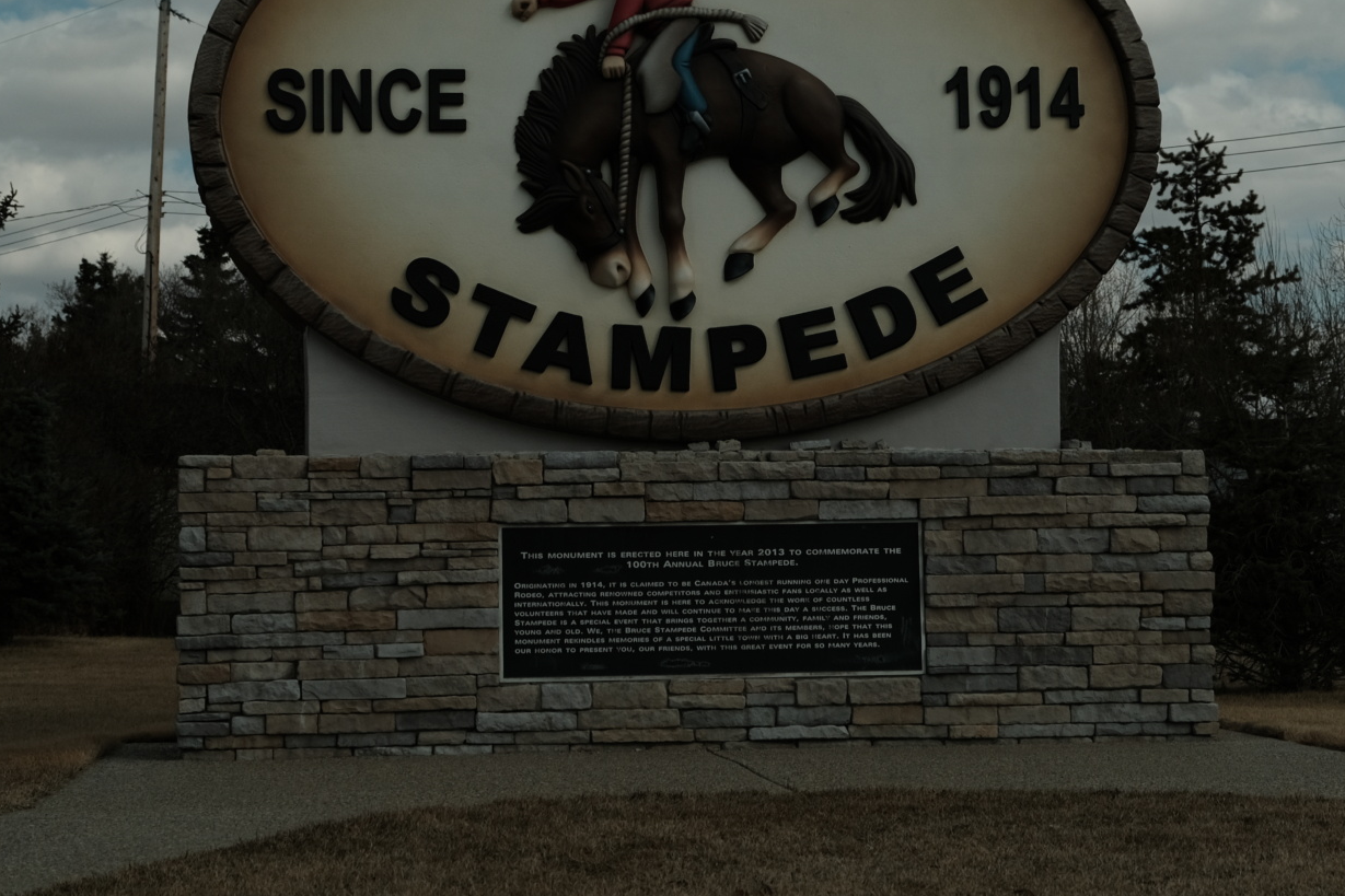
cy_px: 269
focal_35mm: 75
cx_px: 638
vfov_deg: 18.1
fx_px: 2802
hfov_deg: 27.0
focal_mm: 30.2
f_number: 4.5
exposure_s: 1/7000
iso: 320
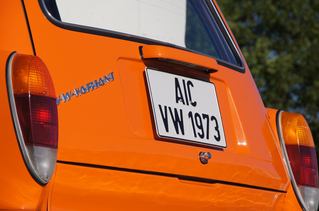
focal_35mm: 180
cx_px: 160
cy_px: 106
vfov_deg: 7.6
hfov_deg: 11.4
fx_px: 1593
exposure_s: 1/500
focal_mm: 120
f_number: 9
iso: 100
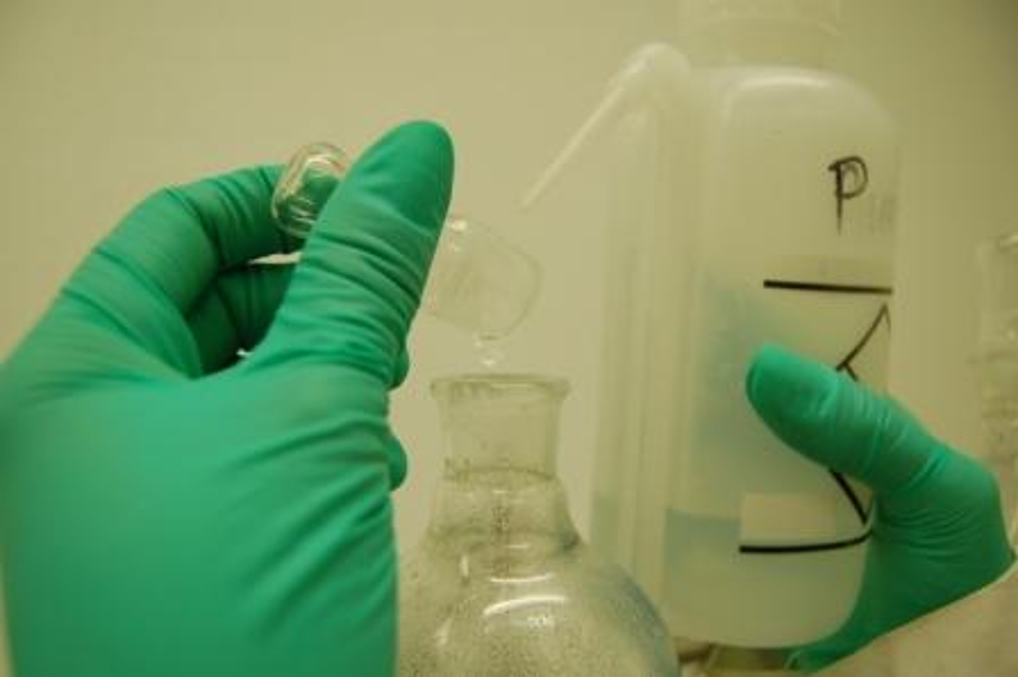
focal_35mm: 30
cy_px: 338
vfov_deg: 43.5
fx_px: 848
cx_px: 509
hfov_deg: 62.0
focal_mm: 20
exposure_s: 1/40
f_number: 3.8
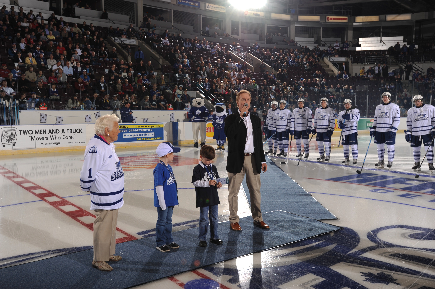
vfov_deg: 37.8
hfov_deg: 54.5
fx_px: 423
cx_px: 218
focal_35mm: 35
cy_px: 144
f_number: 6.3
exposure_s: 1/250
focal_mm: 35
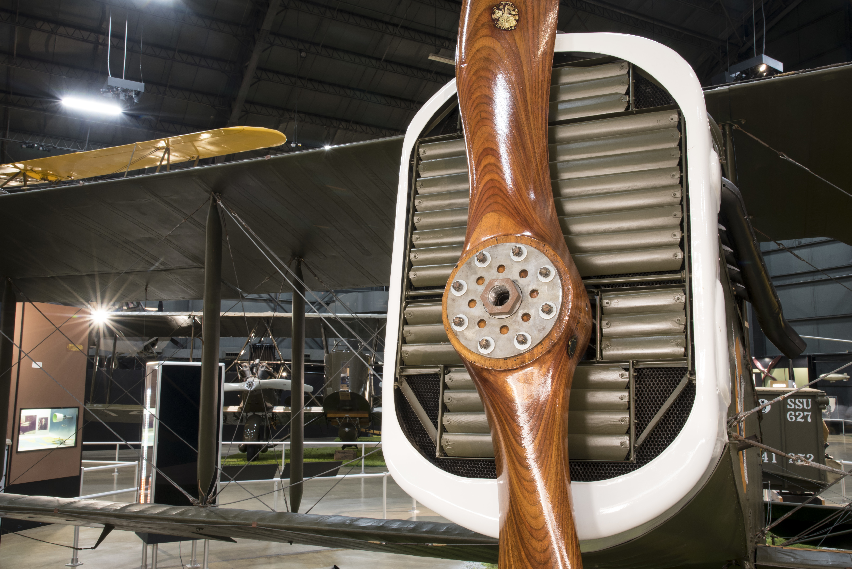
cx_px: 426
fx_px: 758
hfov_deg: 58.7
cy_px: 284
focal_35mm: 32
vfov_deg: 41.1
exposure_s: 30
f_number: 22
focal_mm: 32
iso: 200
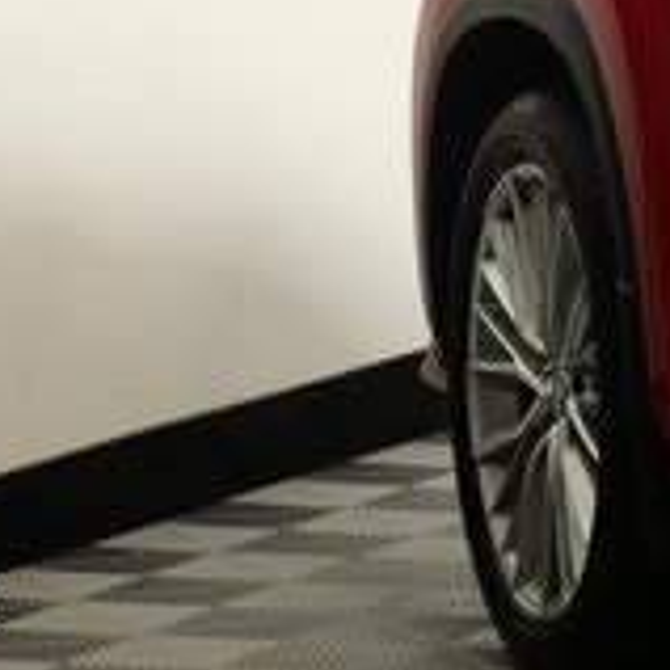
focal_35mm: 250
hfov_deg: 6.4
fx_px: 5474
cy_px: 169
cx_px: 1964
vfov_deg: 7.0
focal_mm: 22
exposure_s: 1/200
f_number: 5
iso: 250
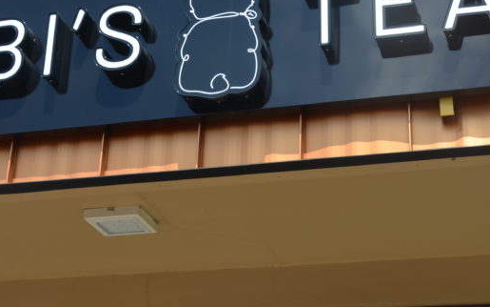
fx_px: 1135
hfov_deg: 24.3
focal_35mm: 85
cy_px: 13
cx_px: 209
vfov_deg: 15.1
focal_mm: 28
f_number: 8
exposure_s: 1/250
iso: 100
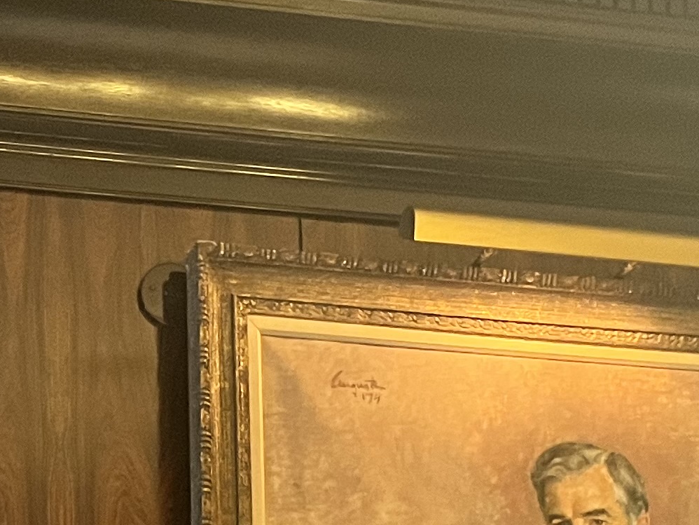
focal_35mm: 105
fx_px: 2121
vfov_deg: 12.7
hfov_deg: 17.5
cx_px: -230
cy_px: 968
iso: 400
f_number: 1.6
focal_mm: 5.1
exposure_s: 1/40
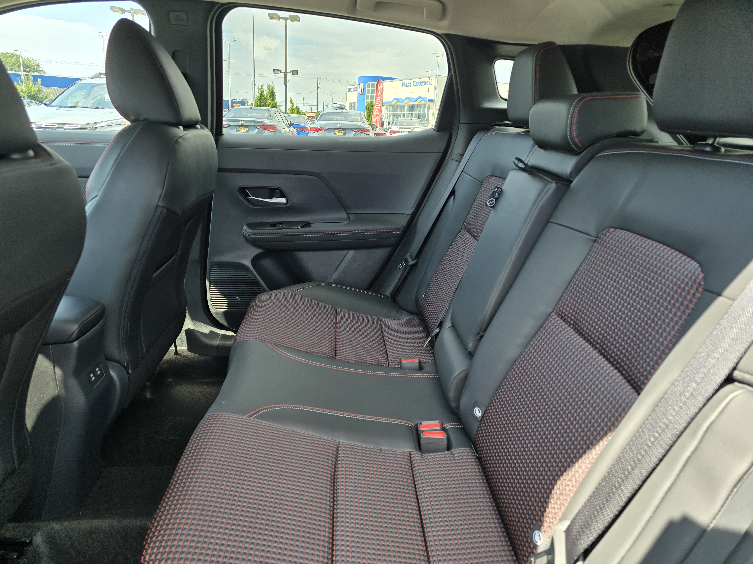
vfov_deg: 58.9
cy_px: 282
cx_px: 376
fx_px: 500
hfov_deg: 73.9
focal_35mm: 23
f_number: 1.7
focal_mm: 6.3
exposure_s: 1/180
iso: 32
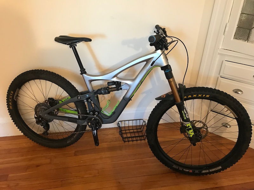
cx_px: 127
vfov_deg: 49.7
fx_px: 205
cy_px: 95
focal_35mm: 28
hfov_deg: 63.4
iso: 100
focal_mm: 3.99
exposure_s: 1/9
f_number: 1.8
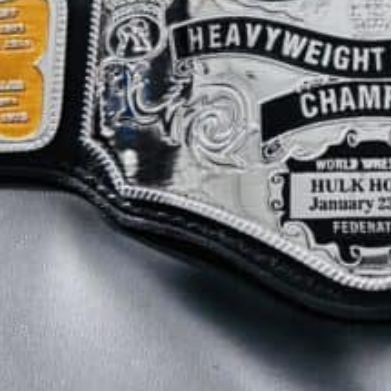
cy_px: -107
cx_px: 376
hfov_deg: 21.3
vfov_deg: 20.2
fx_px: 1010
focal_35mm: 79
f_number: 1.78
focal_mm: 6.86
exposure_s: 1/50
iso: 640
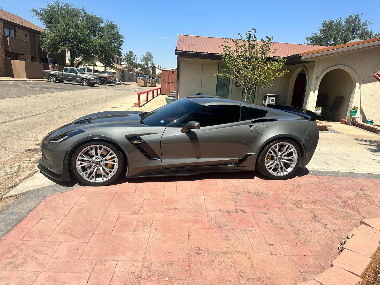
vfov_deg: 56.8
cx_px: 190
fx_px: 263
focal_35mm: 24
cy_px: 142
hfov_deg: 71.6
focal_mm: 6.86
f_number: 1.78
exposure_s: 1/5525
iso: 80
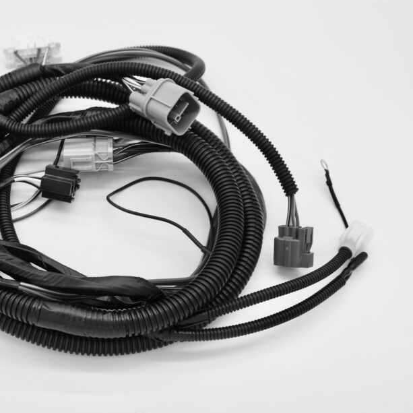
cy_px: 206
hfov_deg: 25.2
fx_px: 913
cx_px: 108
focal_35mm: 68
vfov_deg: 25.5
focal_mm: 35
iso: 100
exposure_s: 1/30
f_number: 6.3
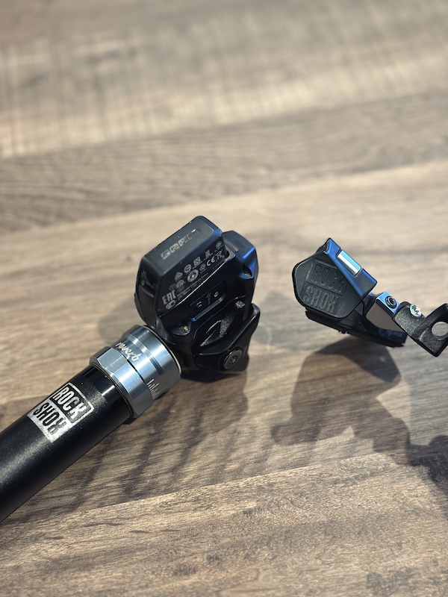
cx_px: 224
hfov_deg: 30.3
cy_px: 298
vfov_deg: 39.7
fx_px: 828
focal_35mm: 48
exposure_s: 1/40
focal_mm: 6.86
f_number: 1.78
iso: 400
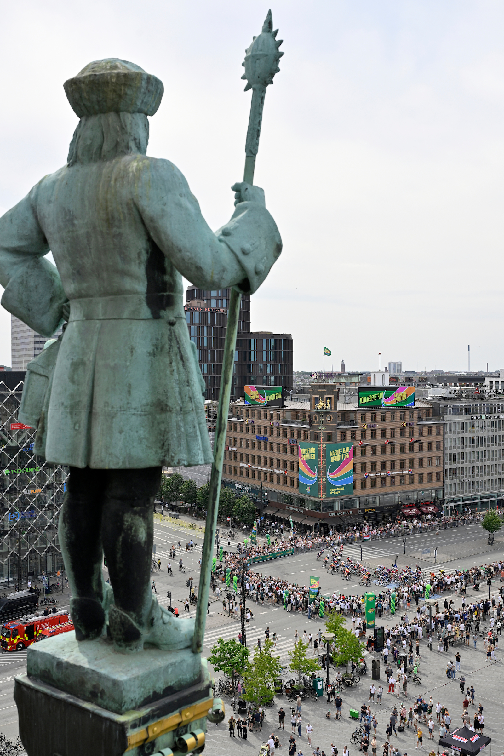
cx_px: 252
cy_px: 378
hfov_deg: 35.1
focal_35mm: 38
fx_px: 798
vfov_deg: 50.7
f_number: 7.1
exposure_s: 1/2000
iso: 640
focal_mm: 38
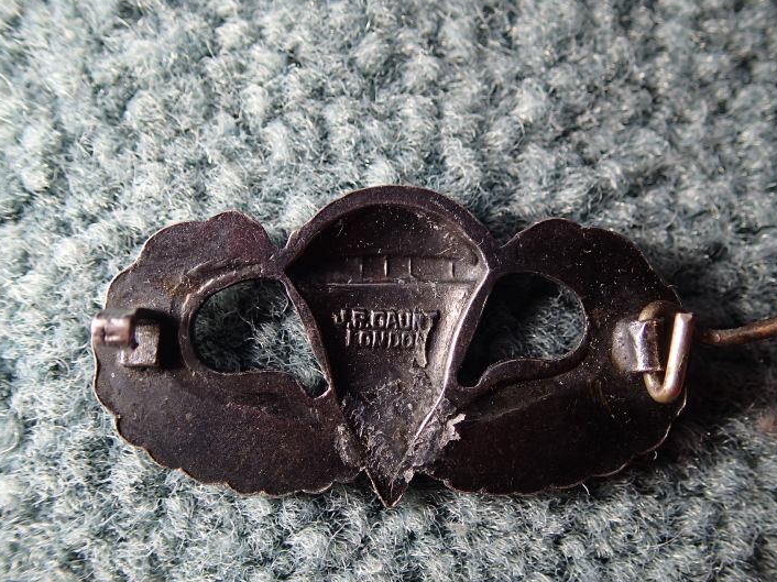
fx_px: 763
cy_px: 305
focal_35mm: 34
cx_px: 418
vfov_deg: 41.8
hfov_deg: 53.9
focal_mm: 5.5
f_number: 2.3
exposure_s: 1/125
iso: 125
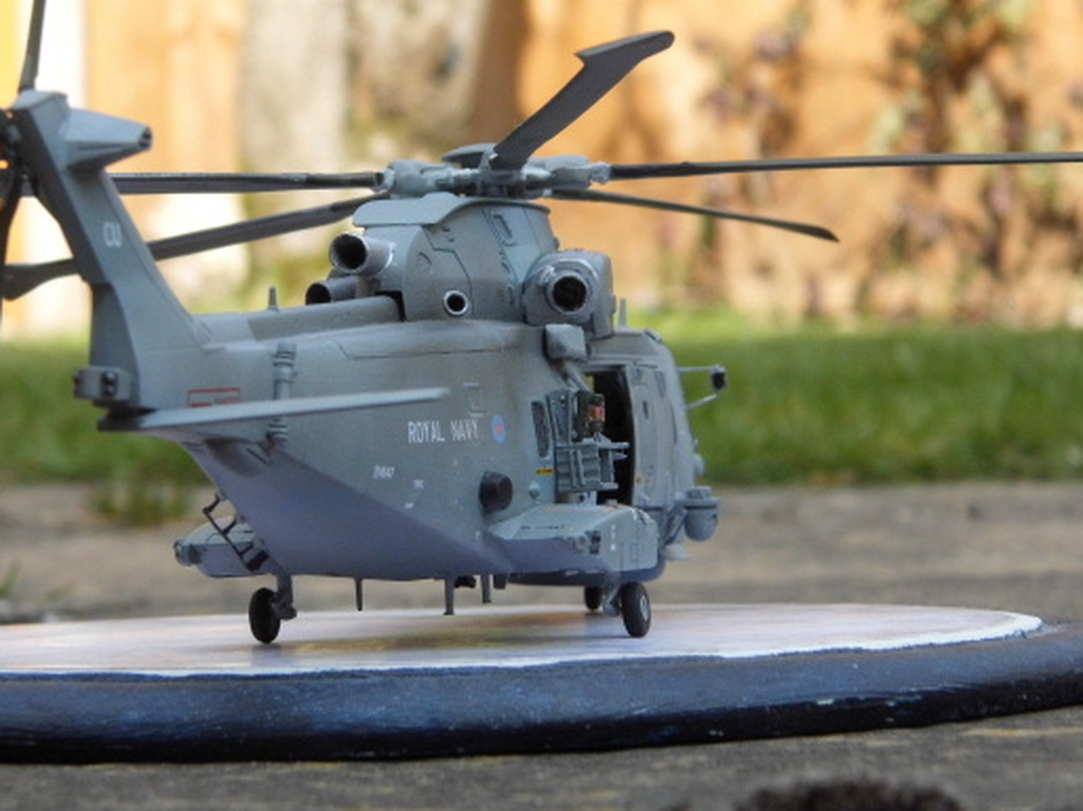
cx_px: 430
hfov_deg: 14.9
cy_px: 362
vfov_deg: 11.2
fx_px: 4128
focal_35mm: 132
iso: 200
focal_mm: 19
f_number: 4.5
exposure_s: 1/400
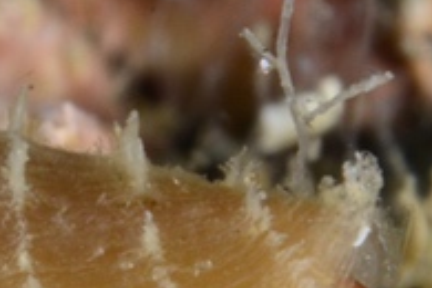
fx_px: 5532
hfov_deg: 4.5
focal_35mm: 461
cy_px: 323
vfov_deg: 3.0
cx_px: -153
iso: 400
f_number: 38
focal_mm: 60
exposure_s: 1/60
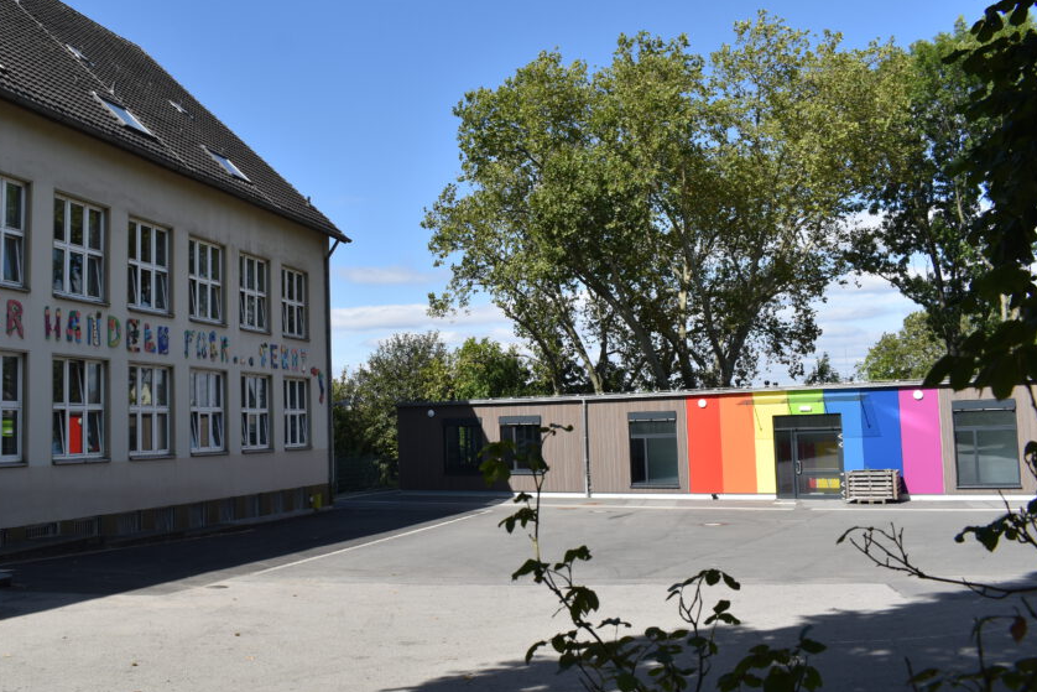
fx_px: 951
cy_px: 326
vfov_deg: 40.0
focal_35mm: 33
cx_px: 418
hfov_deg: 56.8
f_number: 8
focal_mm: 18
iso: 100
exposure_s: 1/250
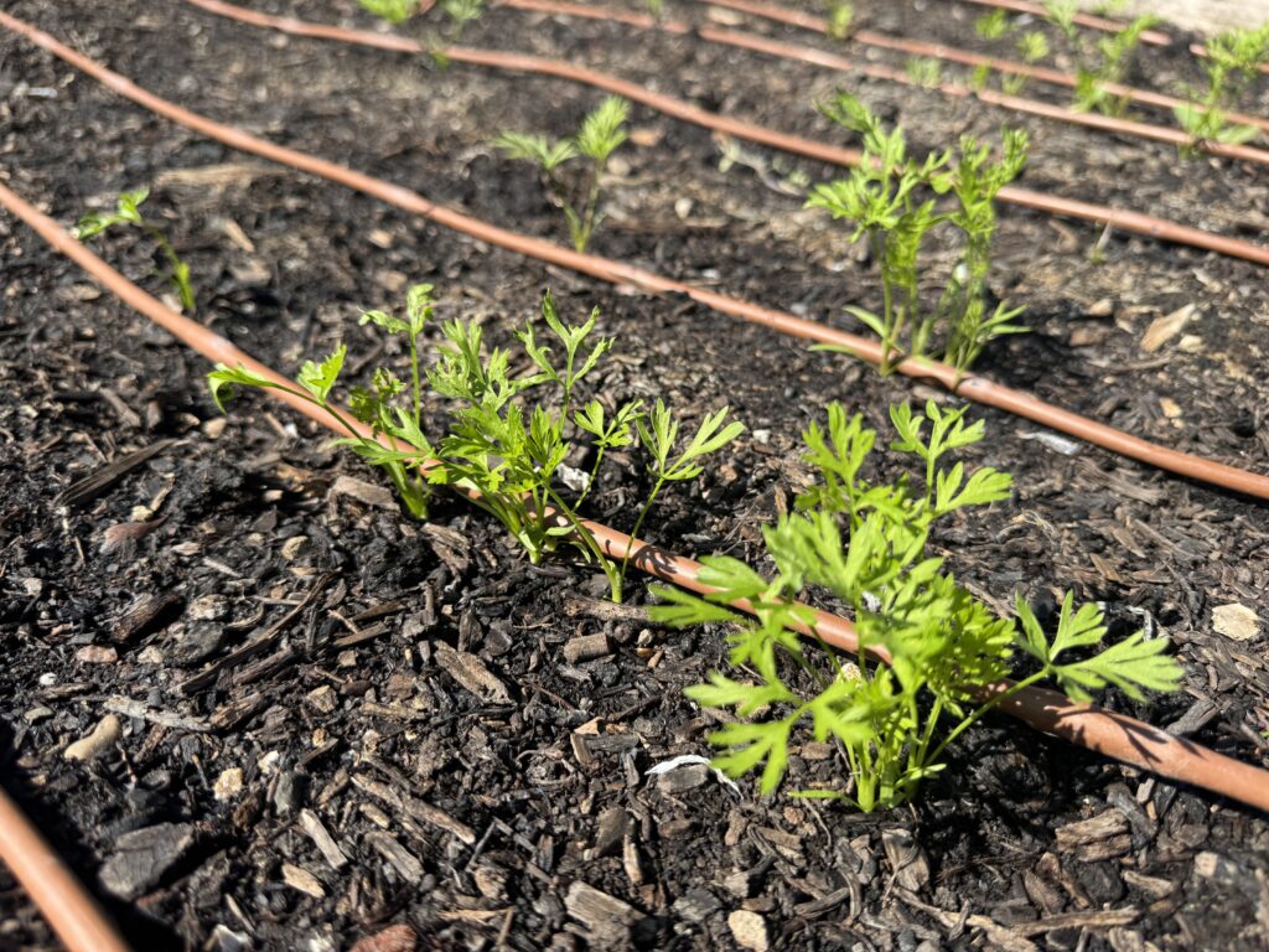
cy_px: 476
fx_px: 880
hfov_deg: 71.6
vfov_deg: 56.8
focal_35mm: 24
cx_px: 634
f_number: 1.78
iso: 80
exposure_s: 1/1767
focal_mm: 6.76
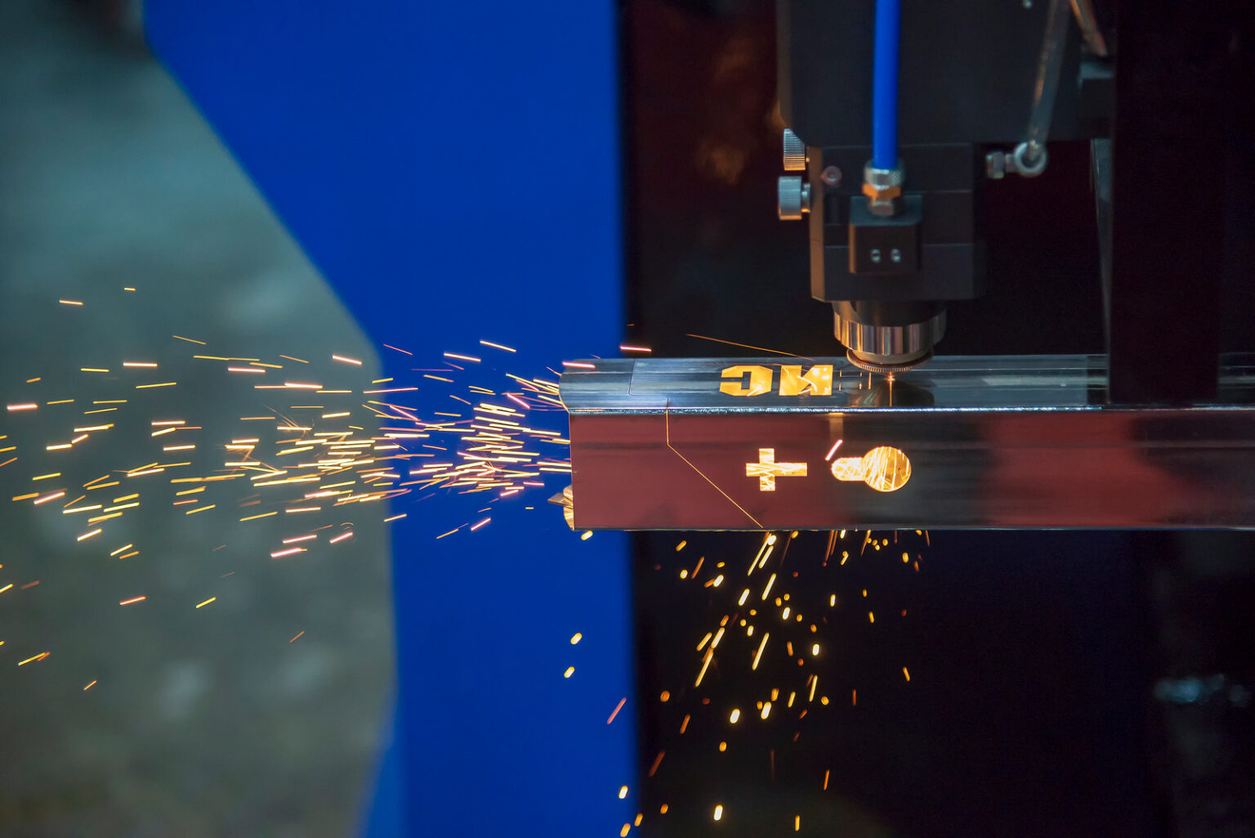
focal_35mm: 120
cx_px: 628
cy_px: 419
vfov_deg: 11.4
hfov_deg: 17.1
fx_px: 4184
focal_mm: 120
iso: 2500
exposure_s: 1/500
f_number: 4
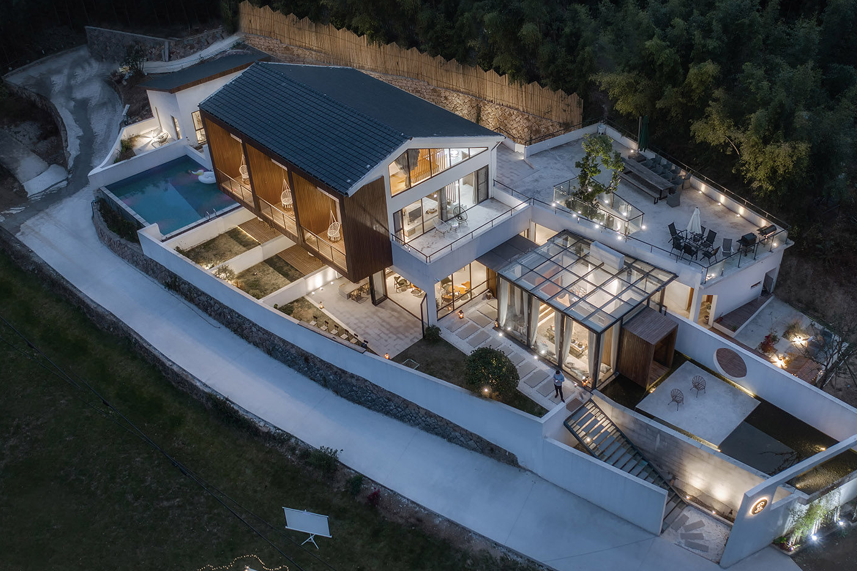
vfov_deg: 38.8
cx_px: 499
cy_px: 242
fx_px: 809
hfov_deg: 55.5
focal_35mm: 34
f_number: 2.8
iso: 100
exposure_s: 1/2
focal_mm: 10.26
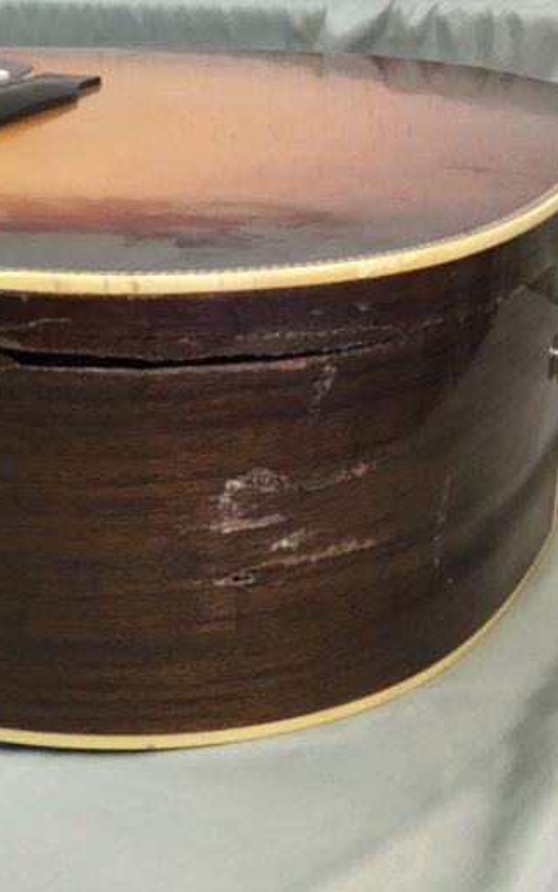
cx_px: 31
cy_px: 372
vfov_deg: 31.5
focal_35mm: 65
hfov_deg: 19.6
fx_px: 1581
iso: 64
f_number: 2.4
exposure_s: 1/30
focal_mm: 3.3
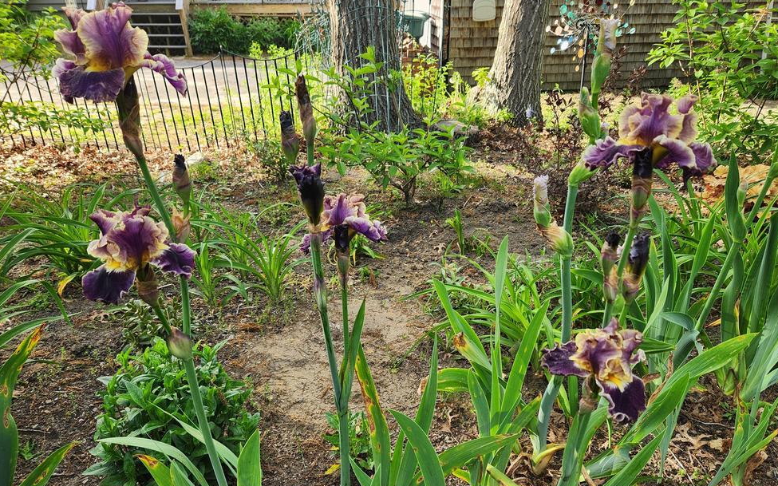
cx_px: 397
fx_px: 530
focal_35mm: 25
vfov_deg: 49.1
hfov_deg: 72.5
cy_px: 280
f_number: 1.8
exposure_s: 1/180
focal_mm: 5.4
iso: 25
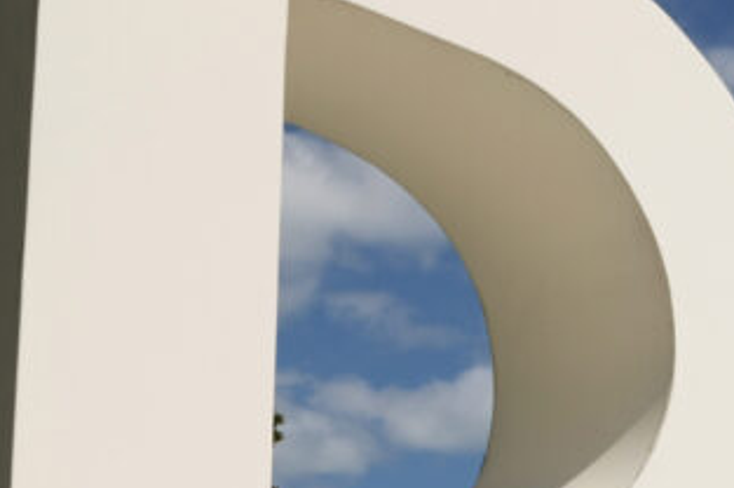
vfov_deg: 14.4
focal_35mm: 92
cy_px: 577
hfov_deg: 21.0
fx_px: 1874
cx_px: 821
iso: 320
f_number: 22
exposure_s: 1/200
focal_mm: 24
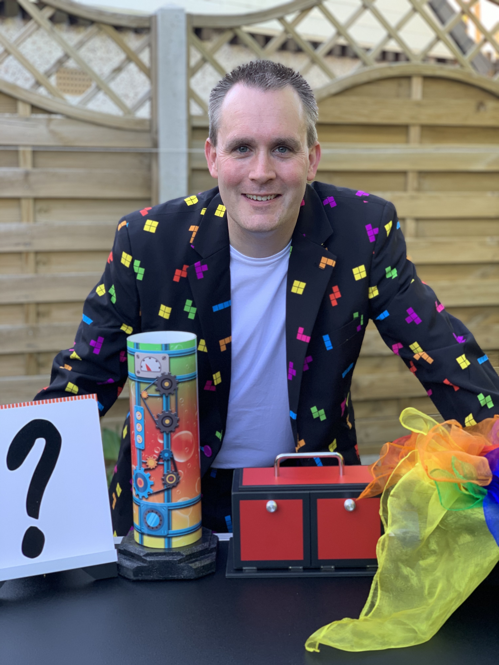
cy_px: 332
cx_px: 250
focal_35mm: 52
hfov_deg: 28.0
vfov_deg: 36.8
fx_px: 999
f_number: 2.4
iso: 50
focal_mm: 6
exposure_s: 1/122
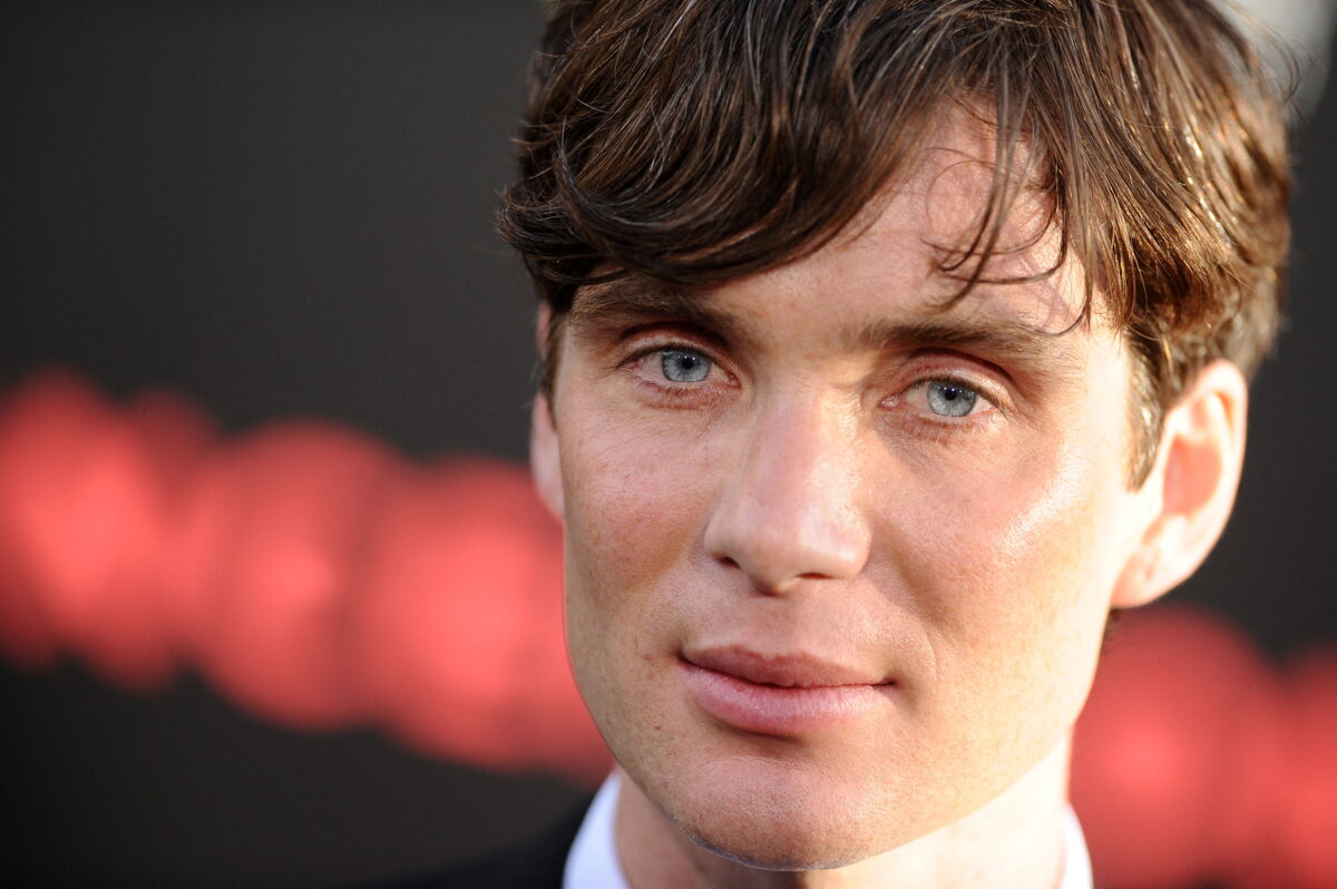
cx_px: 668
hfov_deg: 6.9
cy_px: 444
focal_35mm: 300
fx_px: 11132
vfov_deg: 4.6
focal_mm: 300
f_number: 3.2
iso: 800
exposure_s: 1/1000
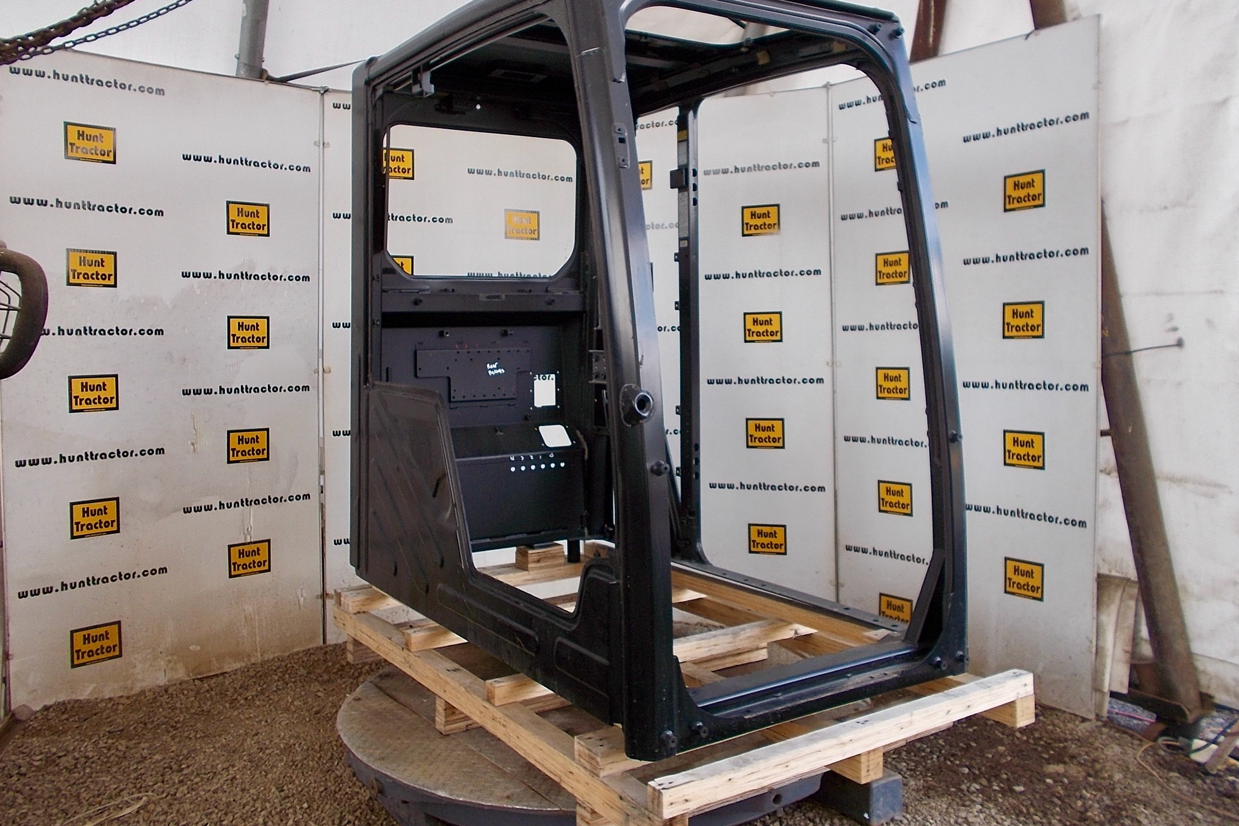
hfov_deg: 58.7
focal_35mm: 32
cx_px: 628
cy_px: 359
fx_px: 1101
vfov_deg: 41.0
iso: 80
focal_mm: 5.3
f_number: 3.4
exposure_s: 1/80
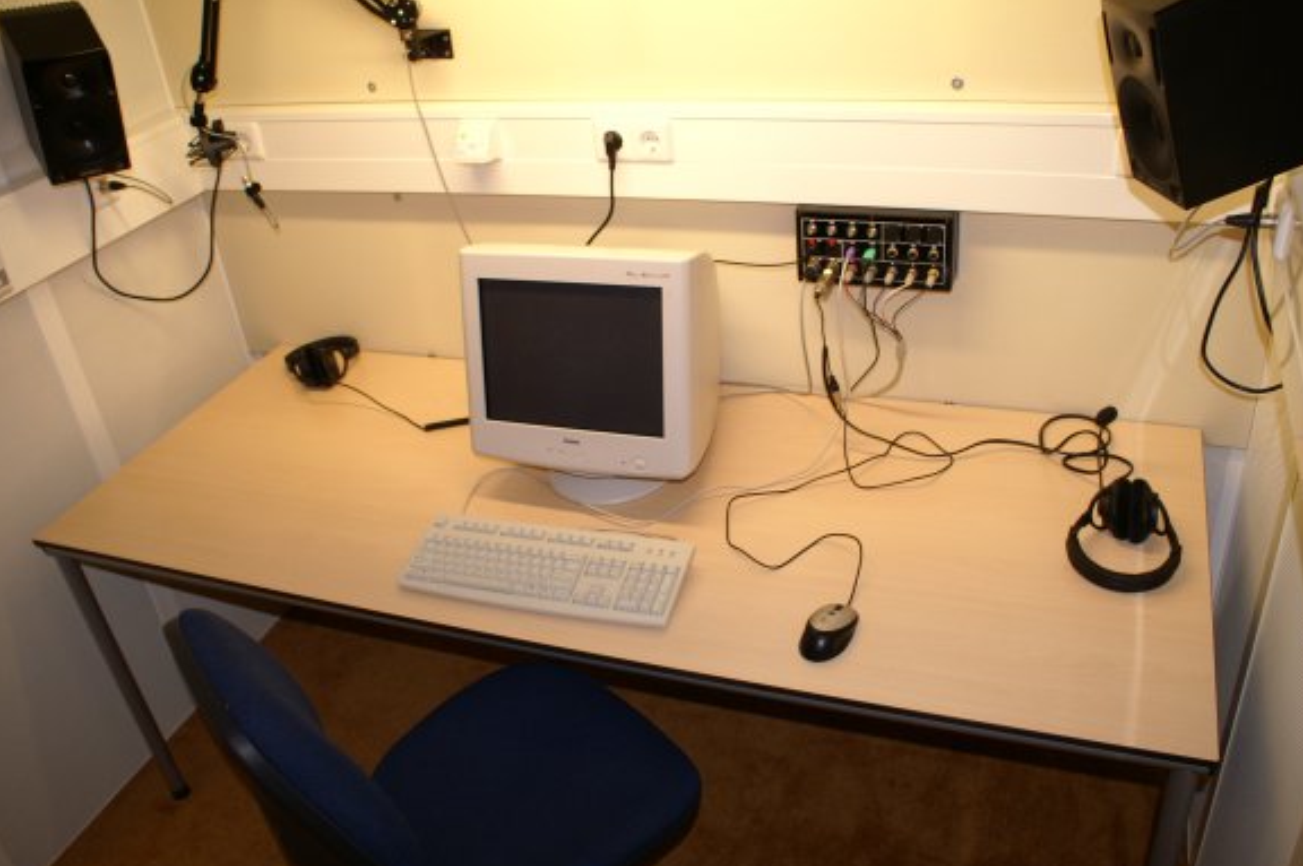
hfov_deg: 62.0
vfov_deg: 43.5
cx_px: 627
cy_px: 441
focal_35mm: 30
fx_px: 1085
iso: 400
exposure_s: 1/80
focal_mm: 18
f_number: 3.5
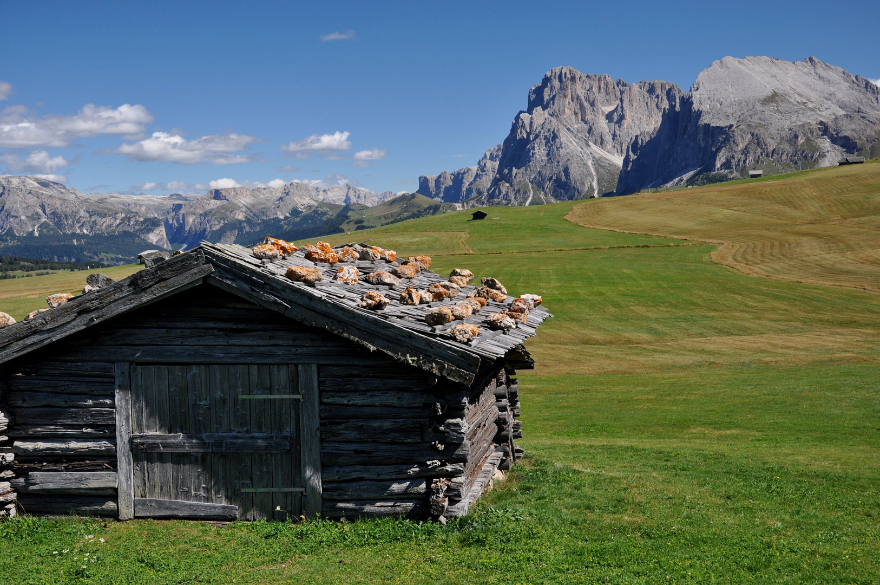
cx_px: 440
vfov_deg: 31.8
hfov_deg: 46.4
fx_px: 1025
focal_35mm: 42
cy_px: 292
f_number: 8
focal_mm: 28
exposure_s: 1/250
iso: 200
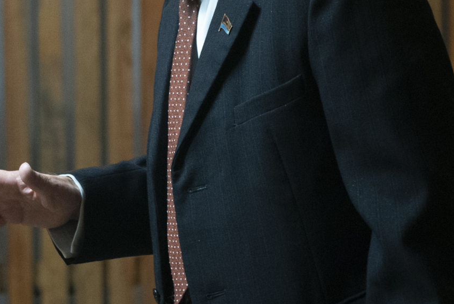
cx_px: 2
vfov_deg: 4.3
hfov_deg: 6.4
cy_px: 39
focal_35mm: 323
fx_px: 4076
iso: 6400
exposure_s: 1/50
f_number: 4
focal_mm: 134
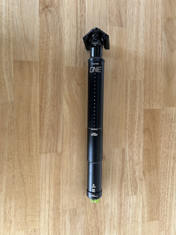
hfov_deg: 53.1
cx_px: 88
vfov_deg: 67.3
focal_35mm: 26
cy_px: 118
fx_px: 176
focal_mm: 5.7
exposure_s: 1/96
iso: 125
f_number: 1.5
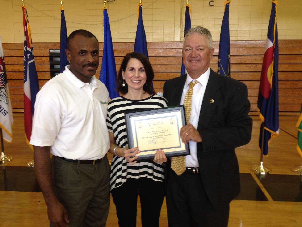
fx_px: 288
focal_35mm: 33
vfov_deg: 42.9
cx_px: 151
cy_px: 114
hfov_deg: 55.4
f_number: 2.4
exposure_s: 1/20
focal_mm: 4.12
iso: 50
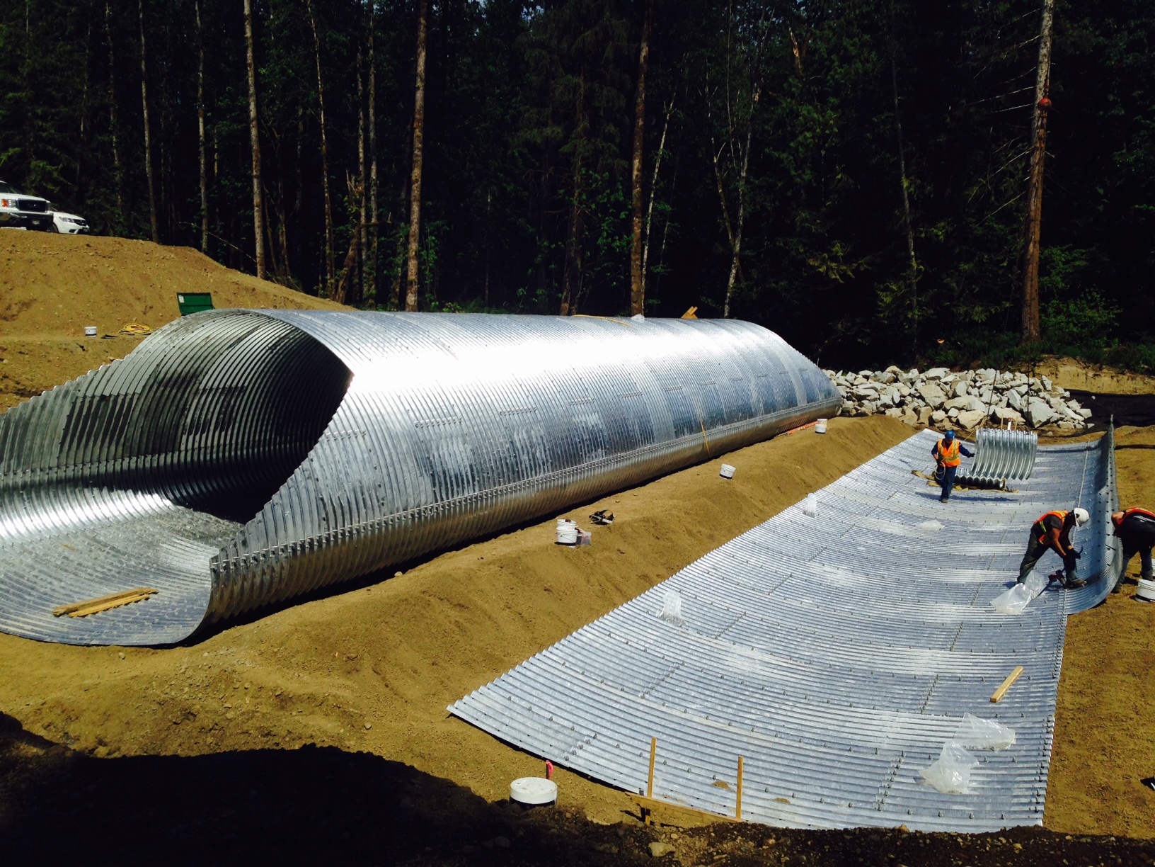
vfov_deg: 42.9
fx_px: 1101
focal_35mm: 33
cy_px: 434
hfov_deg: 55.4
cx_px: 578
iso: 50
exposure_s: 1/3623
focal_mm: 4.12
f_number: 2.4
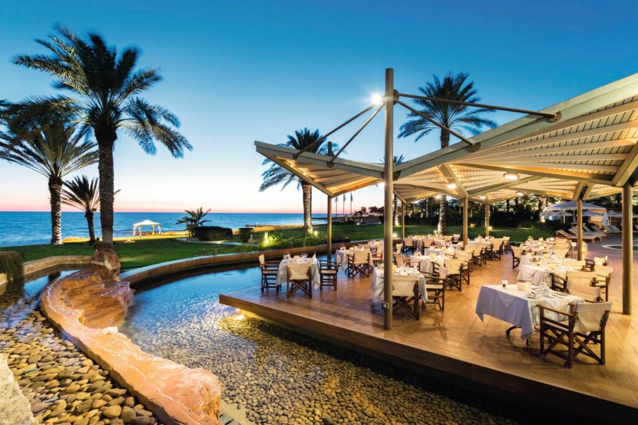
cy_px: 212
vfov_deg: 70.5
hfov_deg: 93.3
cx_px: 319
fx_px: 301
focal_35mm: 17
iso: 400
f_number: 5.6
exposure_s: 3
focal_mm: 17
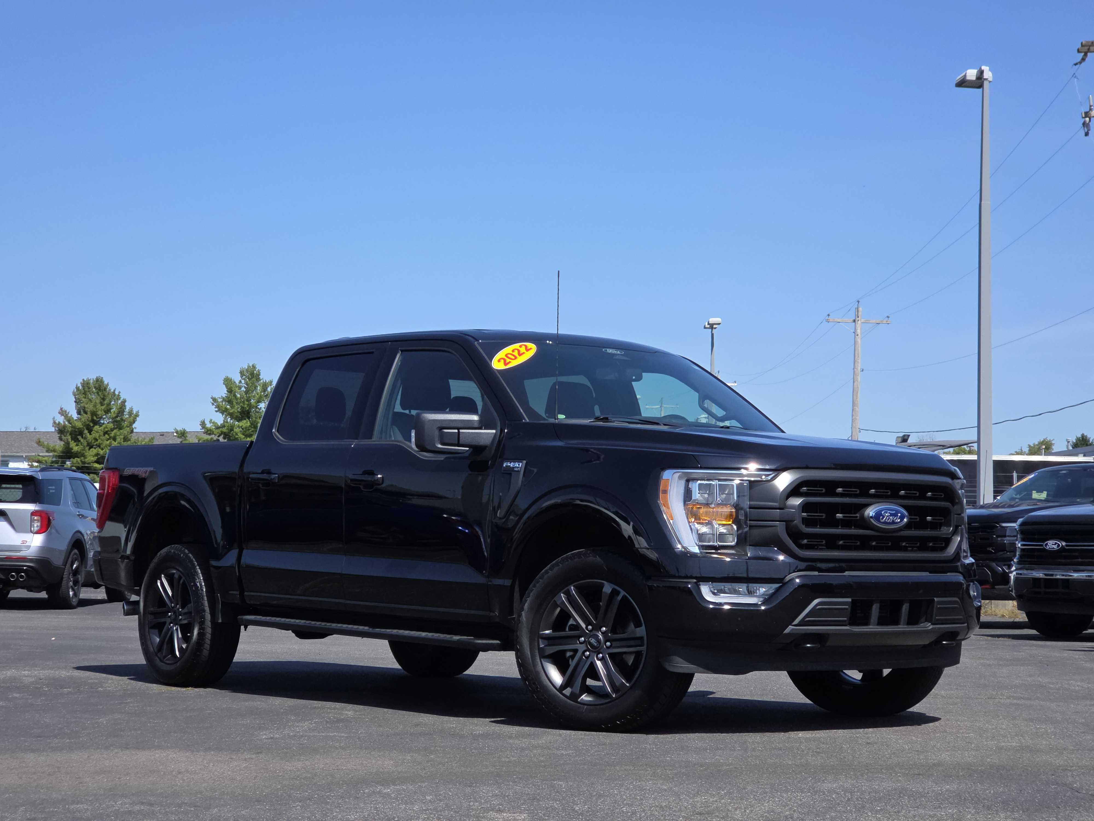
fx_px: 2181
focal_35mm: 69
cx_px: 547
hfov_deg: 28.2
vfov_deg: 21.3
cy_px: 410
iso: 25
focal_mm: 7
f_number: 2.4
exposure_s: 1/1148
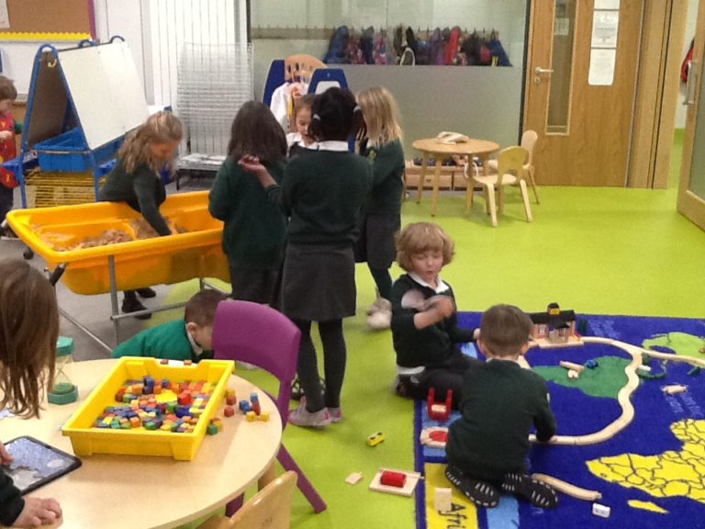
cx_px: 352
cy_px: 264
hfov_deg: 42.9
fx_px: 896
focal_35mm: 44
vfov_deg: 32.9
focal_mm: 2.03
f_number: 2.4
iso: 160
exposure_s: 1/30
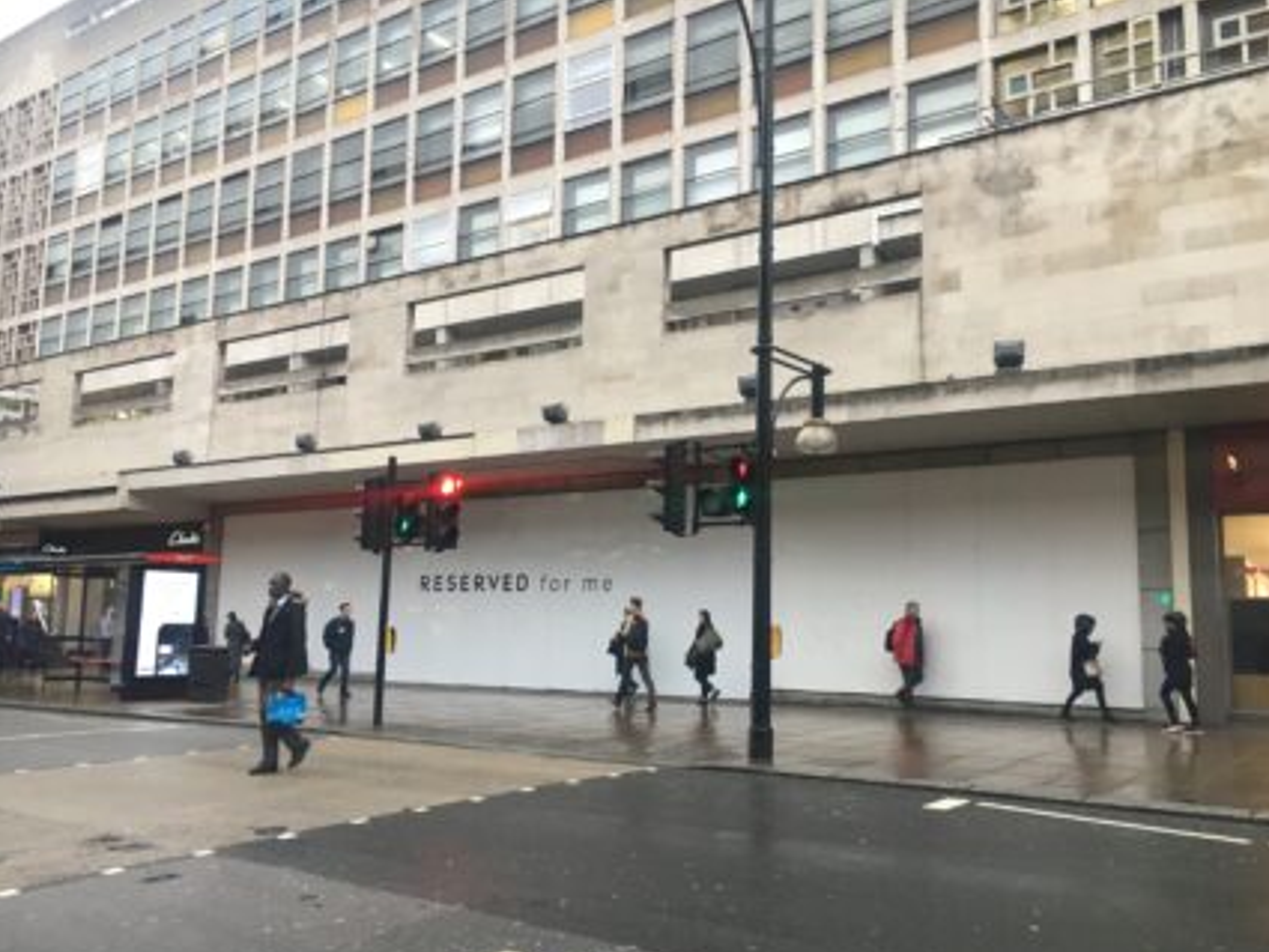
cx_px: 648
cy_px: 483
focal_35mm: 30
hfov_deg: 59.9
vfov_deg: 46.8
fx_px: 1100
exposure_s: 1/33
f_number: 2.2
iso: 50
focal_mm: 4.15
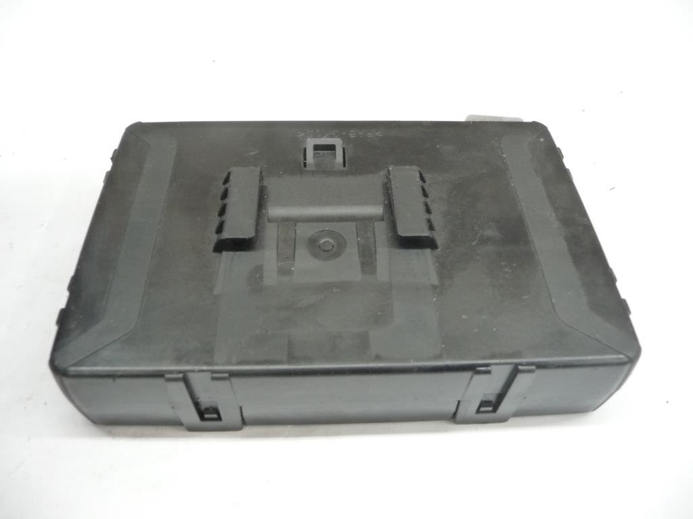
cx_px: 346
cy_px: 260
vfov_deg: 49.7
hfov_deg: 63.4
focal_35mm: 28
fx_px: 561
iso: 400
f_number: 3.3
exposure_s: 1/15
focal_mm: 4.7
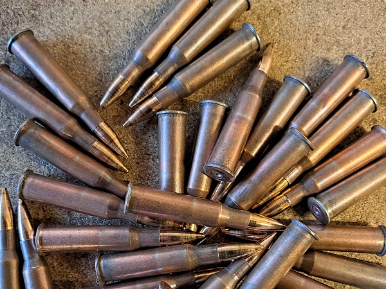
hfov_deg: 51.3
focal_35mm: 36
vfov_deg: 38.8
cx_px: 172
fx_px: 401
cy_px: 210
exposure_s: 1/25
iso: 400
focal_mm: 5.23
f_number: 1.8
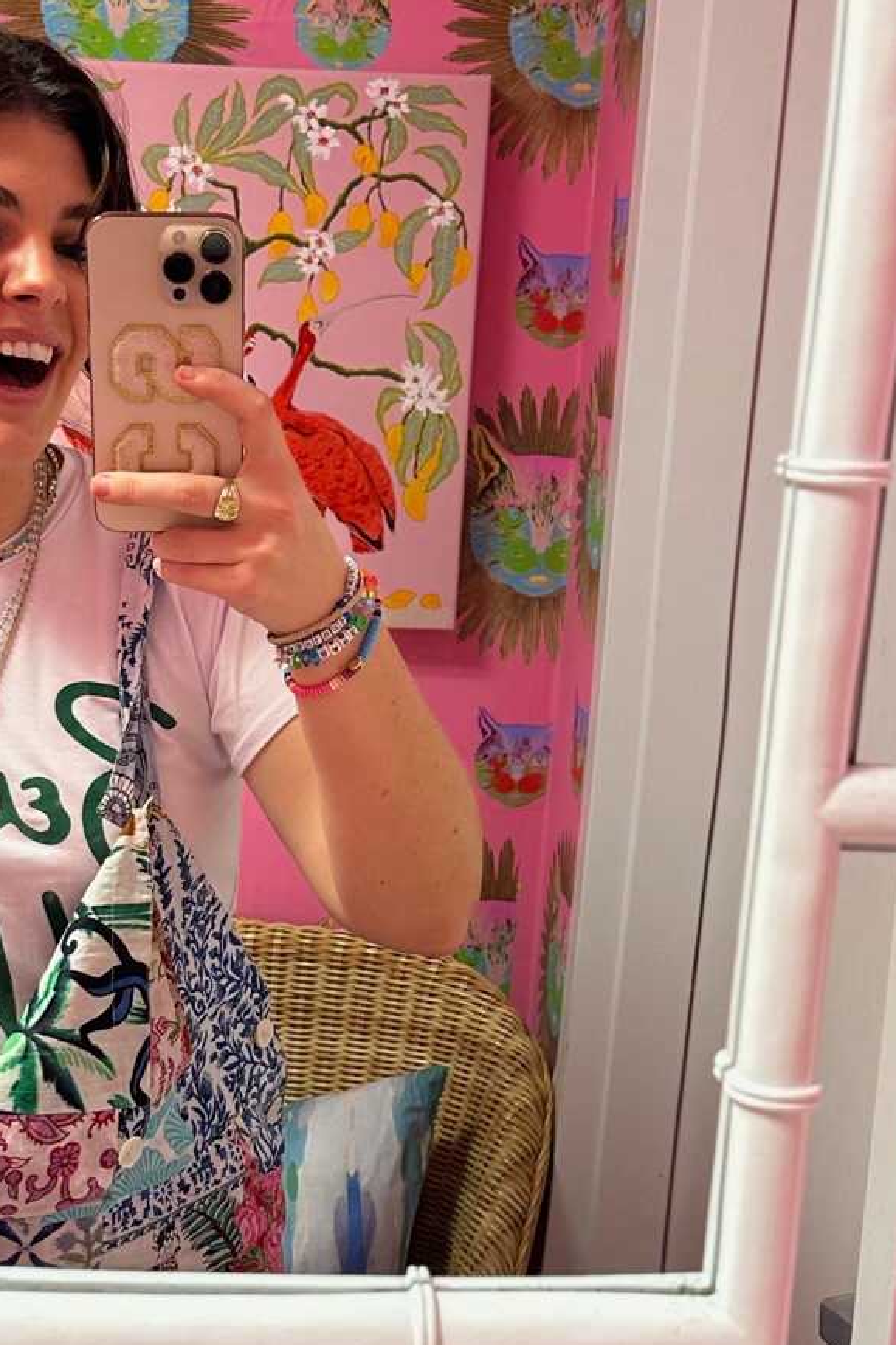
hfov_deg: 22.9
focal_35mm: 59
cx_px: 293
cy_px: 868
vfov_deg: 33.7
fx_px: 2202
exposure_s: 1/60
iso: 125
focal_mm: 6.86
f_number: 1.78
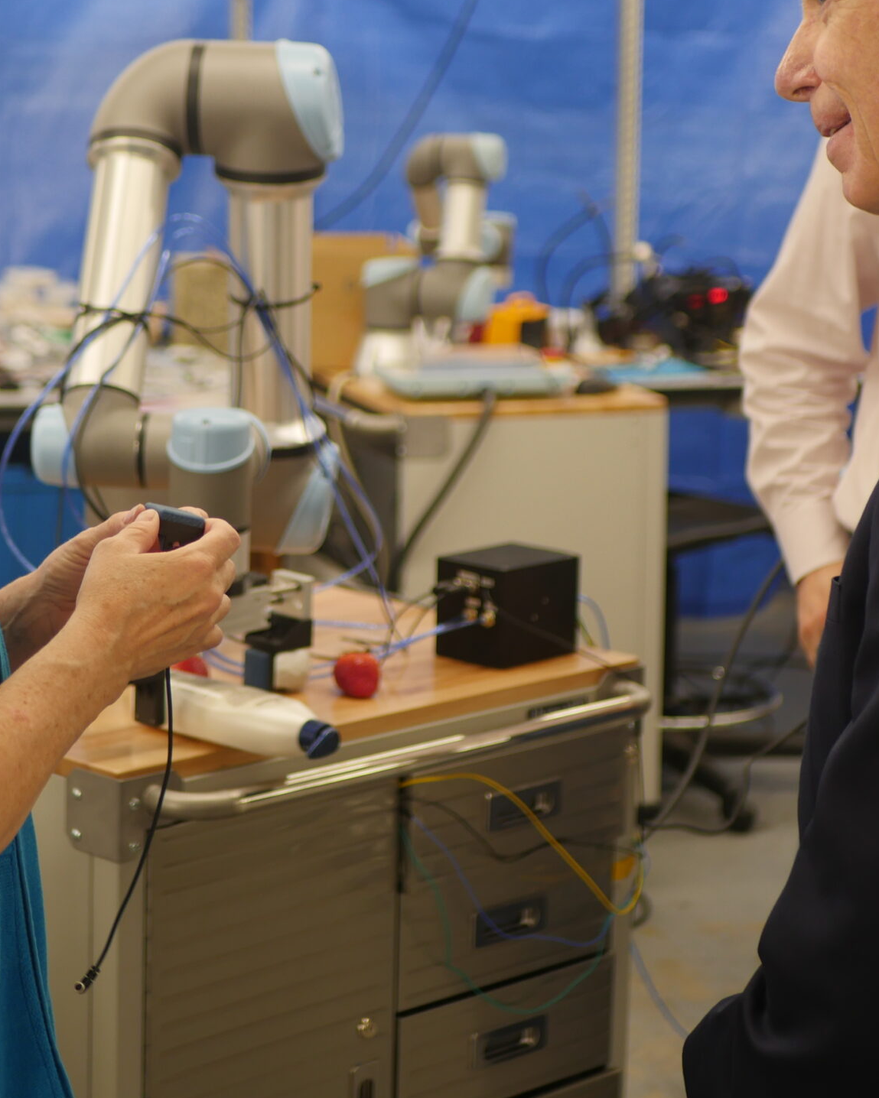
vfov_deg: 21.9
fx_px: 2829
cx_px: 374
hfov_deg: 17.7
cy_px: 398
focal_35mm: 87
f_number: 1.7
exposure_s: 1/80
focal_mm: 25
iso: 200
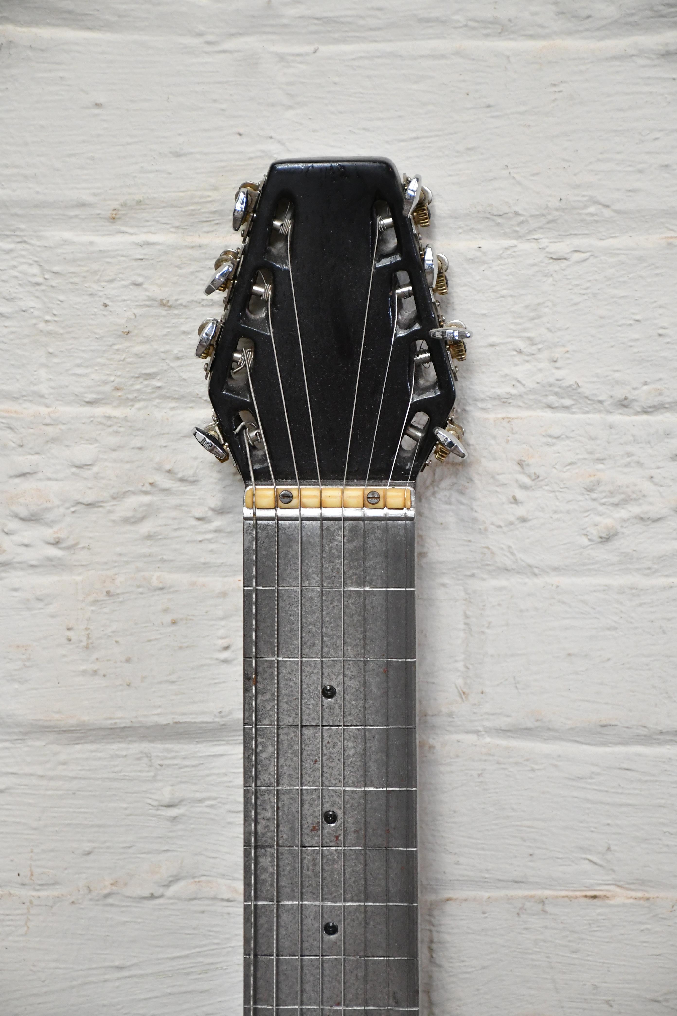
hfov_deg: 12.2
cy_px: 508
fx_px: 3159
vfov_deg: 18.3
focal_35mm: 112
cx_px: 338
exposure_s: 1/100
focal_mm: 75
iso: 3200
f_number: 5.6
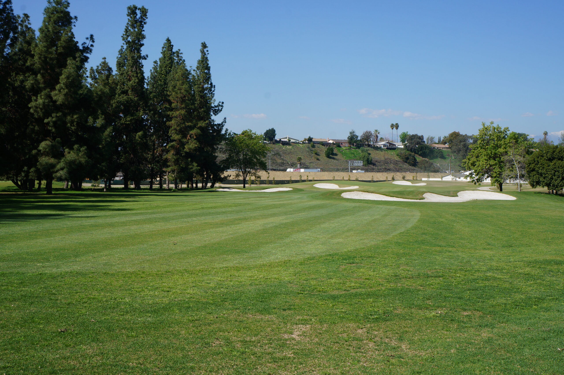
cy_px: 188
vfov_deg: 31.8
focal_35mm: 42
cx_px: 282
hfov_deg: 46.4
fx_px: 657
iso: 100
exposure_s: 1/125
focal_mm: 28
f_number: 13
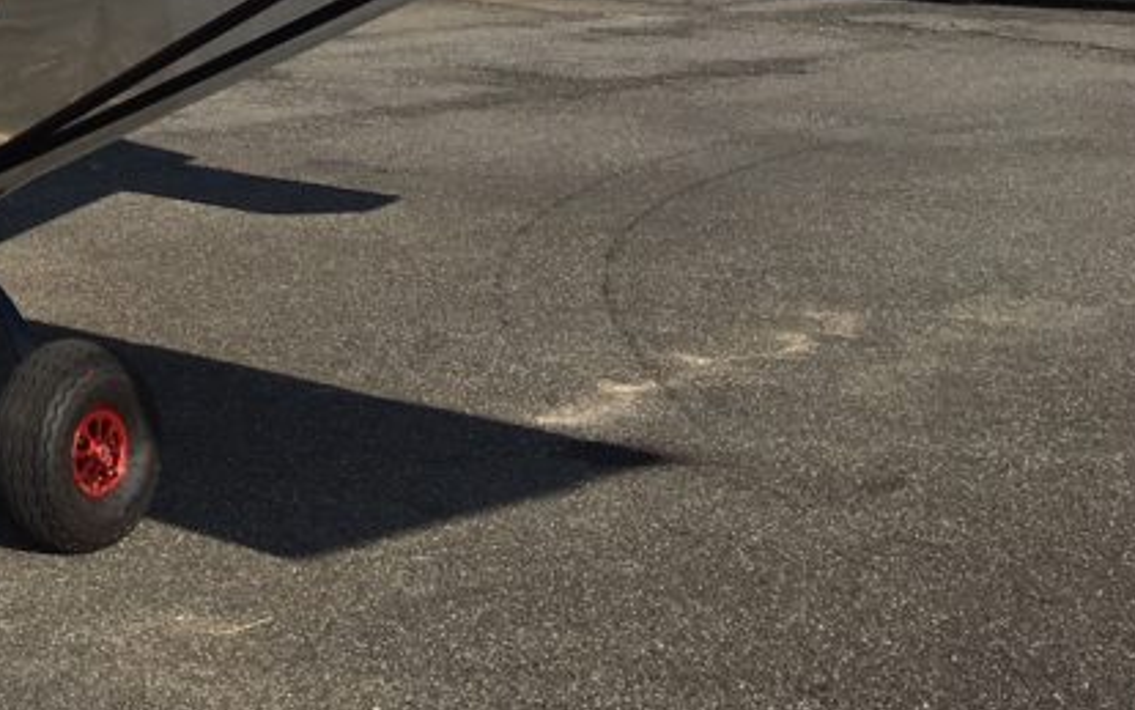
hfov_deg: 24.8
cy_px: -200
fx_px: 2352
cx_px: -189
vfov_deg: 16.3
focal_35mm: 76
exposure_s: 1/2262
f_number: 2.2
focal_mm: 4.15
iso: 25
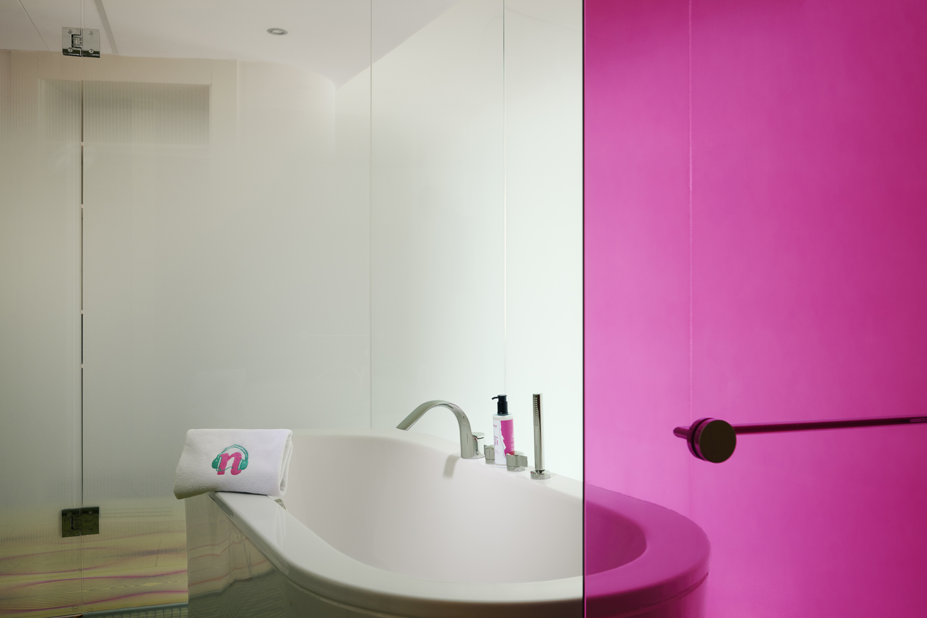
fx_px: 772
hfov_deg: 61.9
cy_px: 309
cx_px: 464
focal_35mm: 30
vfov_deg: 43.6
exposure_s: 1/2
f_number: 8
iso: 400
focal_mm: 30
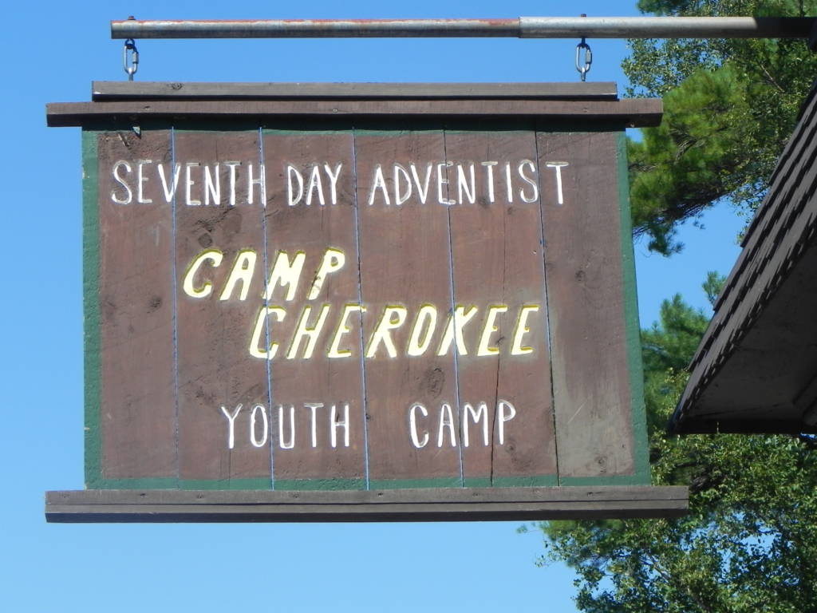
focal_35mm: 144
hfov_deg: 13.7
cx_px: 408
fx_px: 3399
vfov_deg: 10.3
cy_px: 306
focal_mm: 25.7
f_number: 7.1
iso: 160
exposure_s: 1/383
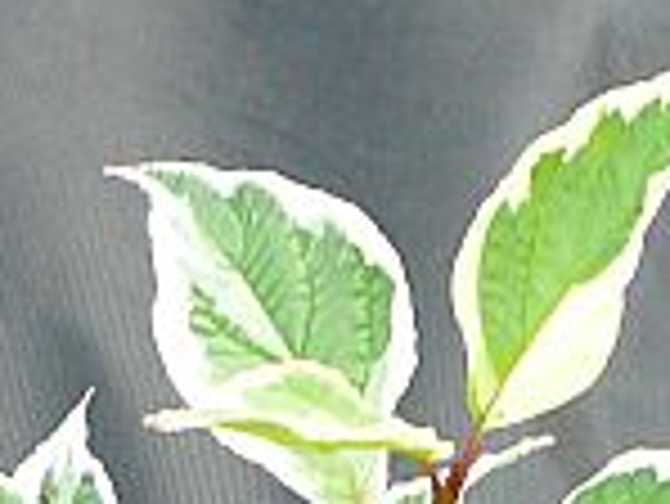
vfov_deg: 9.4
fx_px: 2906
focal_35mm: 150
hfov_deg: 13.0
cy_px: 963
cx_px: 31
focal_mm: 5.2
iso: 200
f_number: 2.8
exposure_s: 1/15
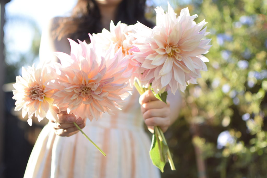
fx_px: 389
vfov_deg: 25.8
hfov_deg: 37.8
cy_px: 89
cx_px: 134
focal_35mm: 52
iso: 200
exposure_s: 1/800
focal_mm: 35
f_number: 1.8
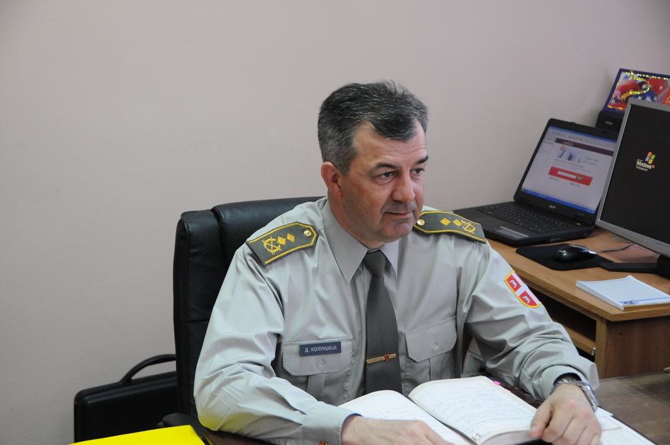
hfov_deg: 28.1
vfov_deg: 18.9
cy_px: 222
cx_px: 335
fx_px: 1338
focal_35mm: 72
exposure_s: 1/60
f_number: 4.5
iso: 1250
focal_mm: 48
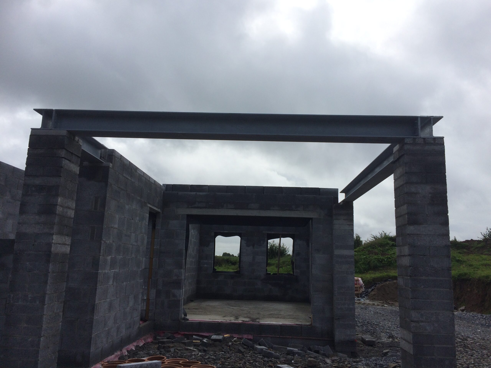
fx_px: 411
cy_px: 184
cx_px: 246
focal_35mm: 29
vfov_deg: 48.2
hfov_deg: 61.7
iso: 32
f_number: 2.2
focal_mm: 4.15
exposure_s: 1/3731
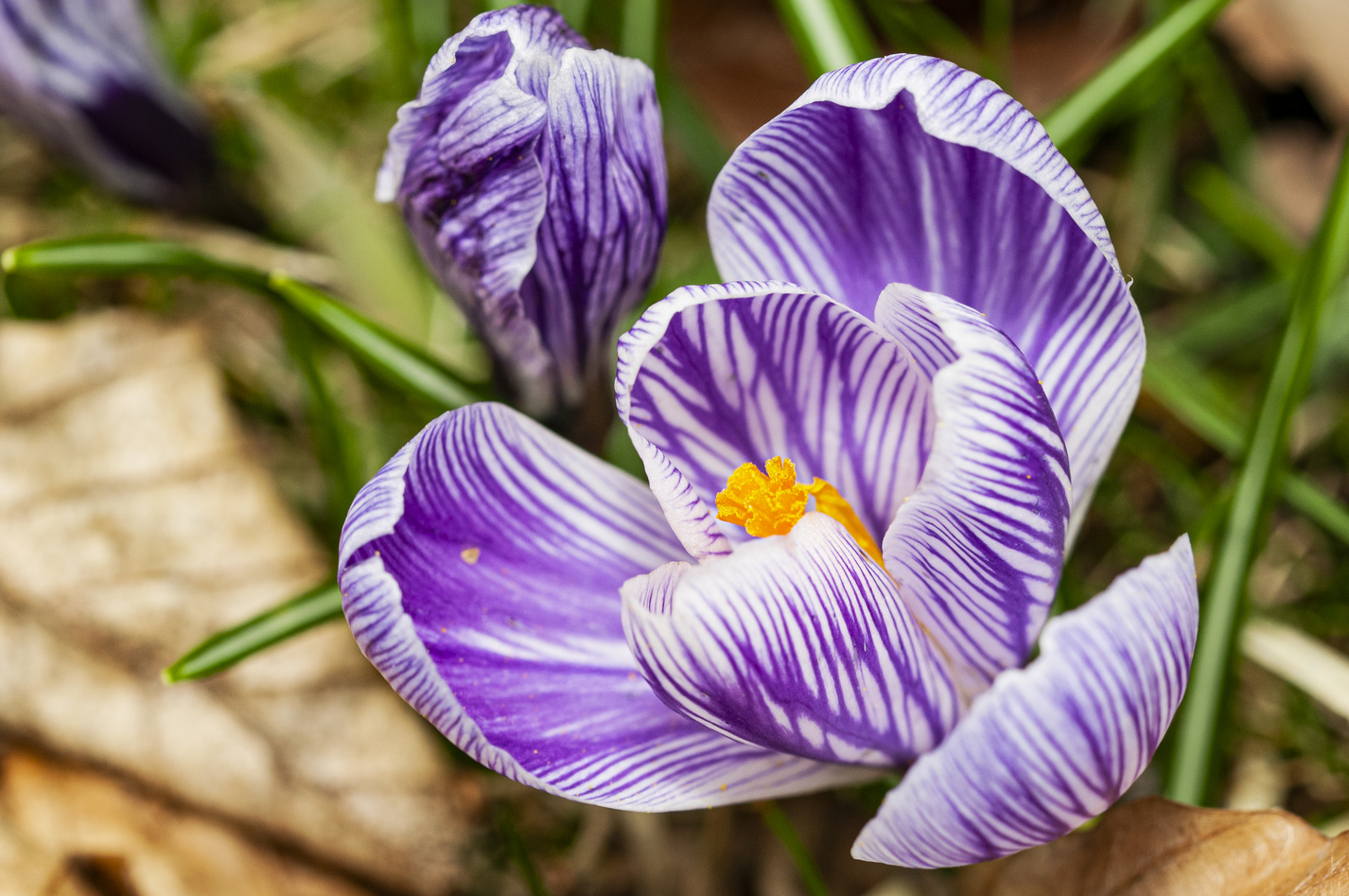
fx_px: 6720
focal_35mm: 180
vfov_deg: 7.6
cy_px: 474
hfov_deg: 11.5
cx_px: 741
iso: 200
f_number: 10
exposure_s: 1/160
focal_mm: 105
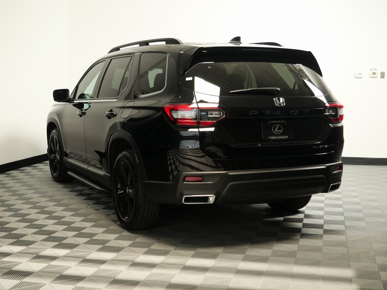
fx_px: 559
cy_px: 145
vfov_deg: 29.1
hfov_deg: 38.2
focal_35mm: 50
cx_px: 194
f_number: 4.5
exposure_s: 1/200
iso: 250
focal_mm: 25
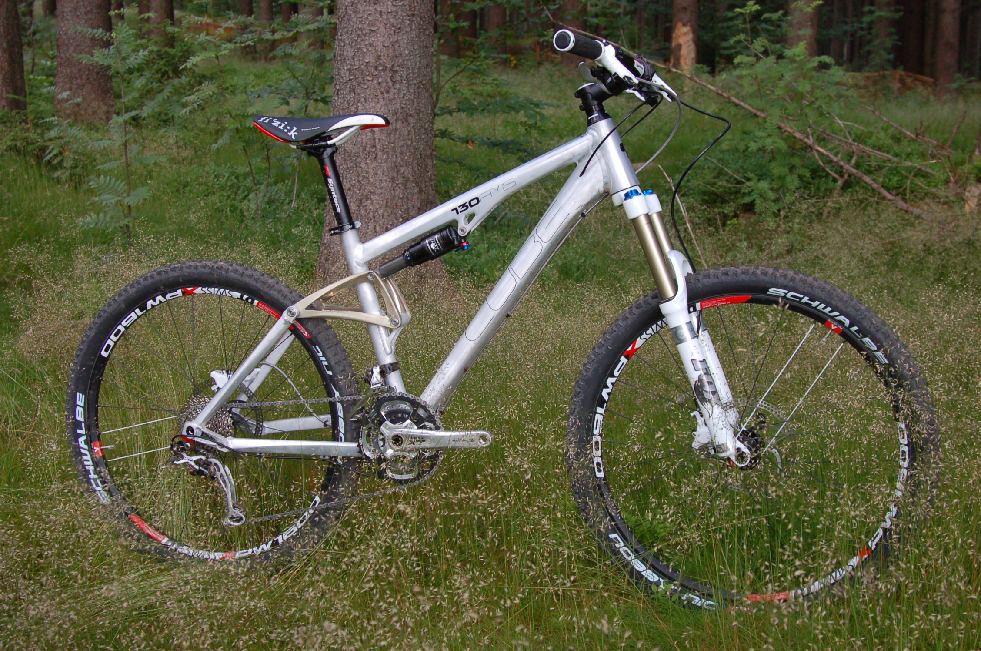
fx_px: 1306
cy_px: 326
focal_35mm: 48
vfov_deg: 28.0
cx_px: 490
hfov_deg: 41.2
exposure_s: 1/160
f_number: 6.3
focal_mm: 32
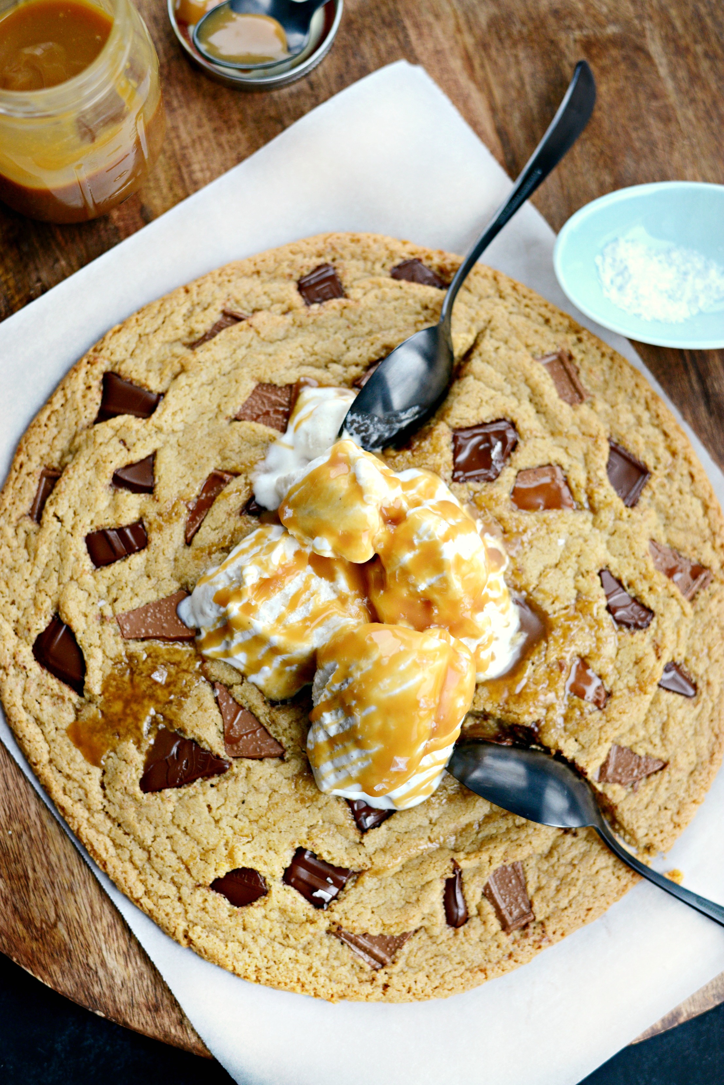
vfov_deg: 39.6
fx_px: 1507
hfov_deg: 27.0
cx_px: 362
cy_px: 542
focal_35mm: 50
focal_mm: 50
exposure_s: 1/640
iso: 1000
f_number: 2.8
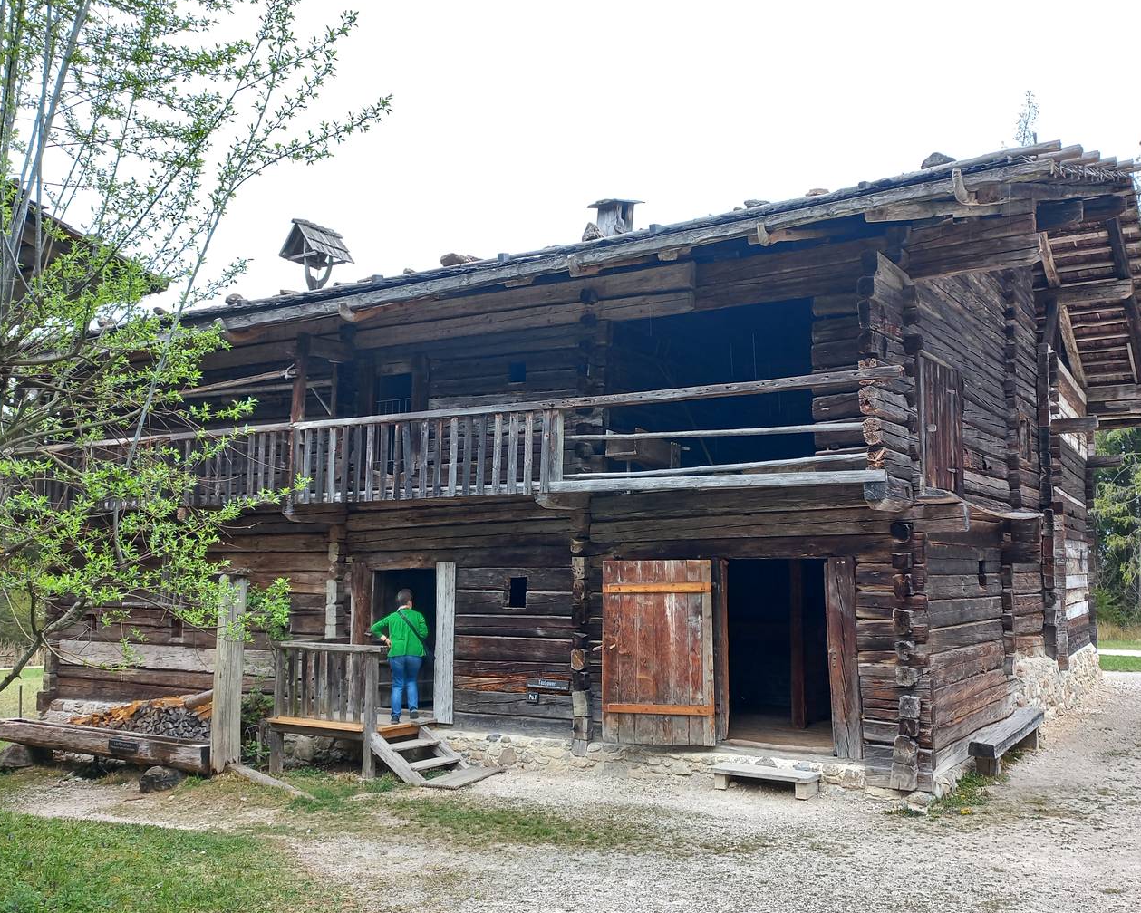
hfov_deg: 57.1
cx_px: 613
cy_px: 488
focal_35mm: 31
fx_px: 1047
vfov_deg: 47.1
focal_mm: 4.6
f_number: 1.8
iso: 25
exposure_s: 1/50
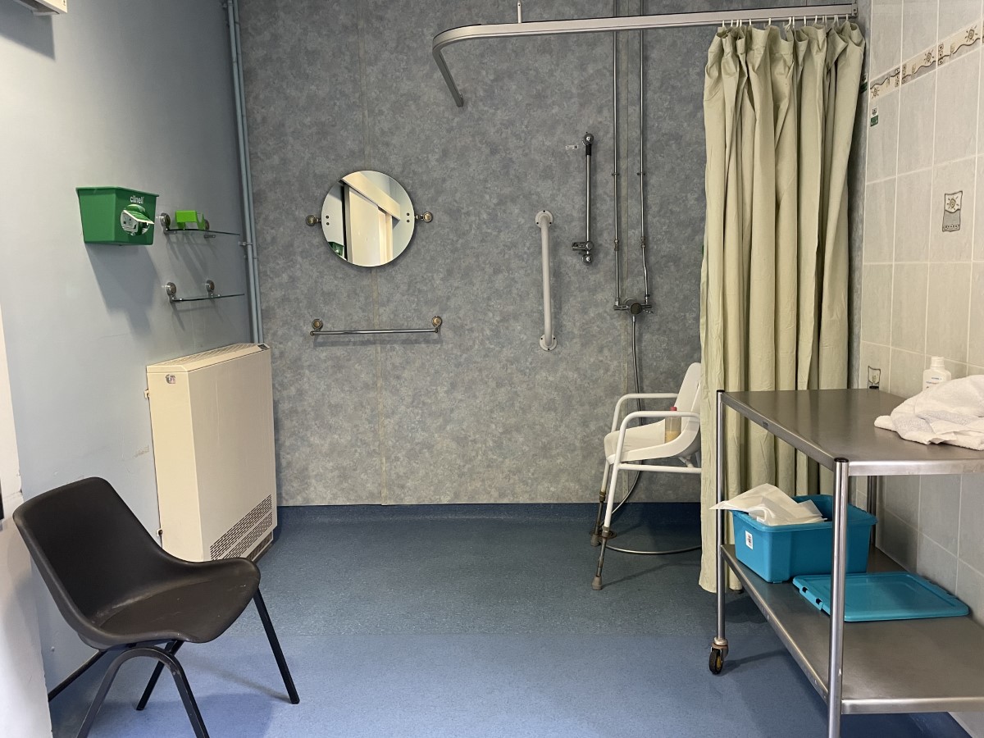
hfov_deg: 67.3
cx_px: 492
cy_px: 369
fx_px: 739
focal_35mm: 26
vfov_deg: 53.1
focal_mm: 4.2
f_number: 1.6
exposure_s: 1/50
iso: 250
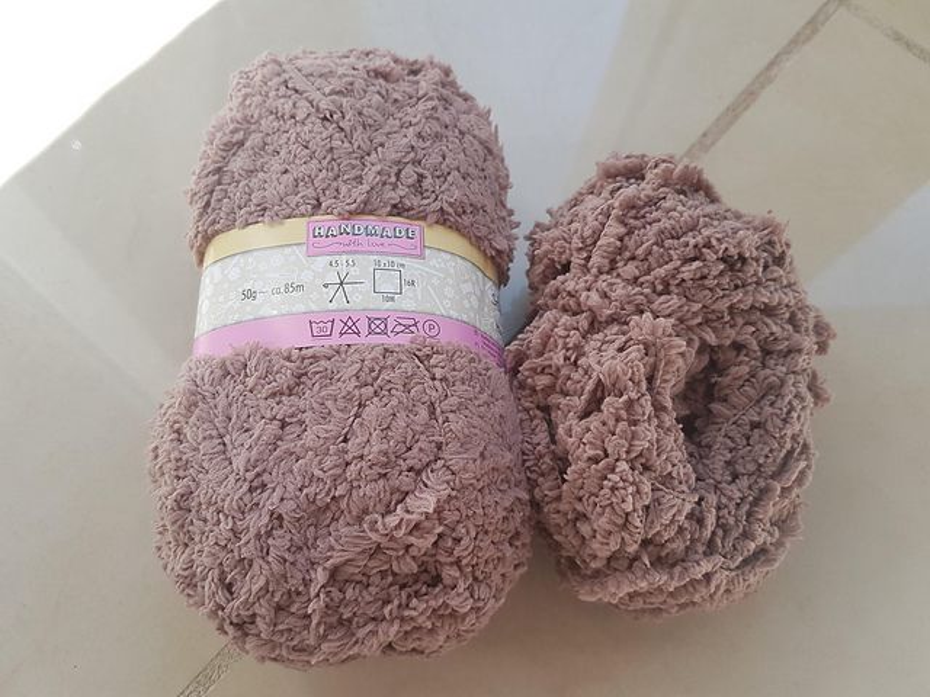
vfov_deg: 53.1
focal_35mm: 26
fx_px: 699
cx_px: 465
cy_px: 348
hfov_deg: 67.3
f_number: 1.7
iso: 40
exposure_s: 1/284
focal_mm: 4.2
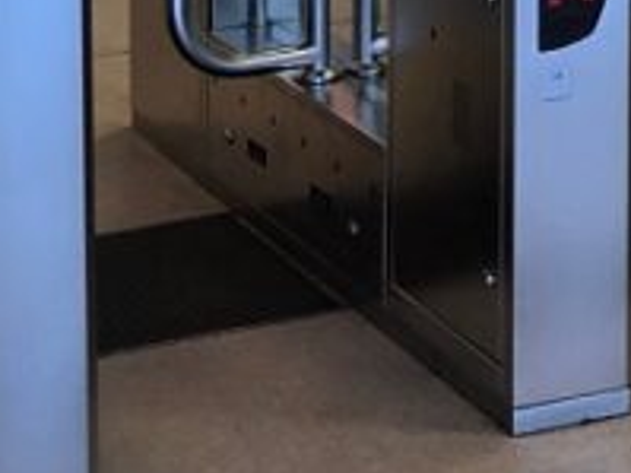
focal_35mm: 144
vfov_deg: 9.7
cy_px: -432
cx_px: 1062
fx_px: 2623
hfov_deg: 12.7
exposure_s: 1/30
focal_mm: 3.99
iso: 32
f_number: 1.8
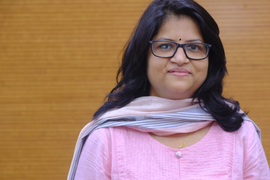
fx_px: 863
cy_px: 109
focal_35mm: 115
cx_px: 179
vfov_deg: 11.9
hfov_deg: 17.7
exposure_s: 1/160
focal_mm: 55
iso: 3200
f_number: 2.8
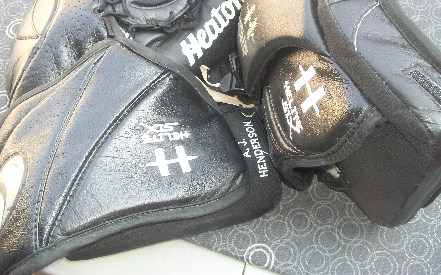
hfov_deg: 46.2
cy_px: 108
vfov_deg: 29.8
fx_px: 517
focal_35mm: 43
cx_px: 219
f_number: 3.2
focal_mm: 7.1
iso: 400
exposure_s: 1/160
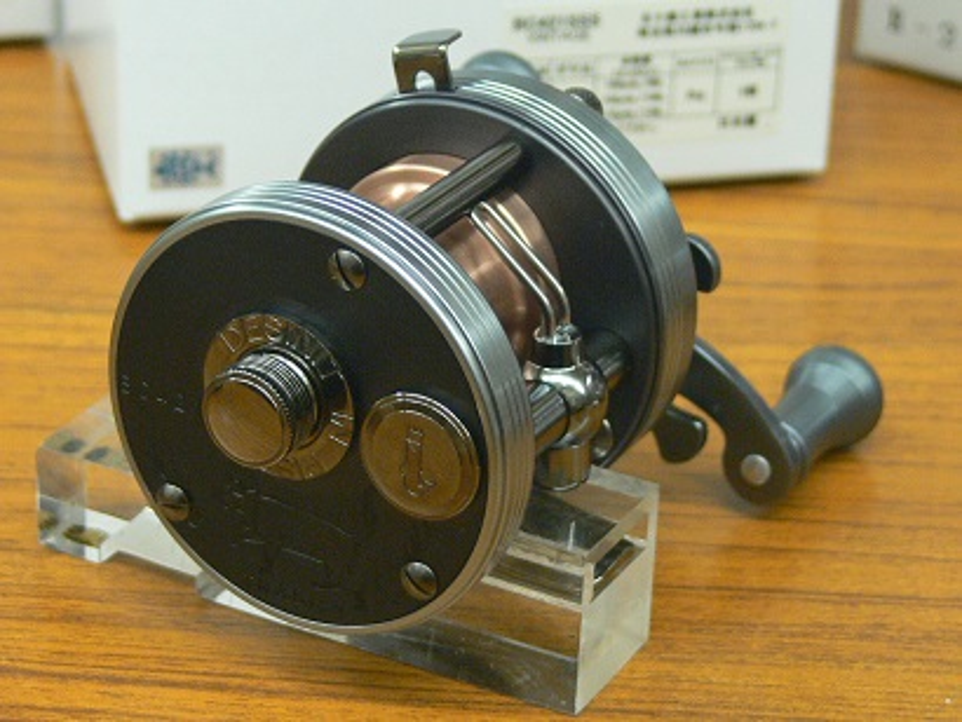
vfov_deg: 12.7
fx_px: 3253
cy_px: 361
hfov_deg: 16.8
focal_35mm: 117
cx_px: 481
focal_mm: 15.7
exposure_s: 1/8
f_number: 3.2
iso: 200
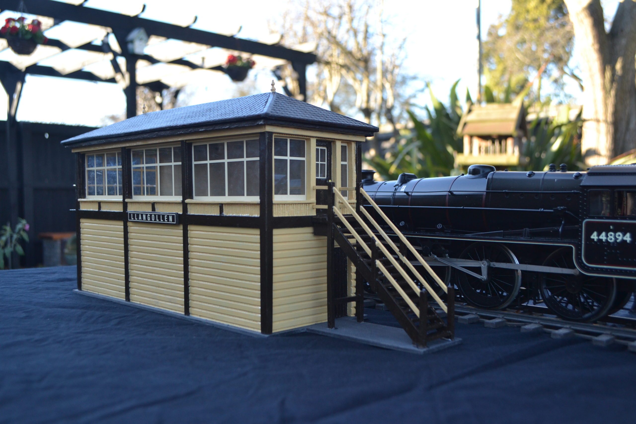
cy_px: 212
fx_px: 636
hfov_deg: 53.1
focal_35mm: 36
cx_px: 318
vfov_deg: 36.9
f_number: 5
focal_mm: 24
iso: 400
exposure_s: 1/100
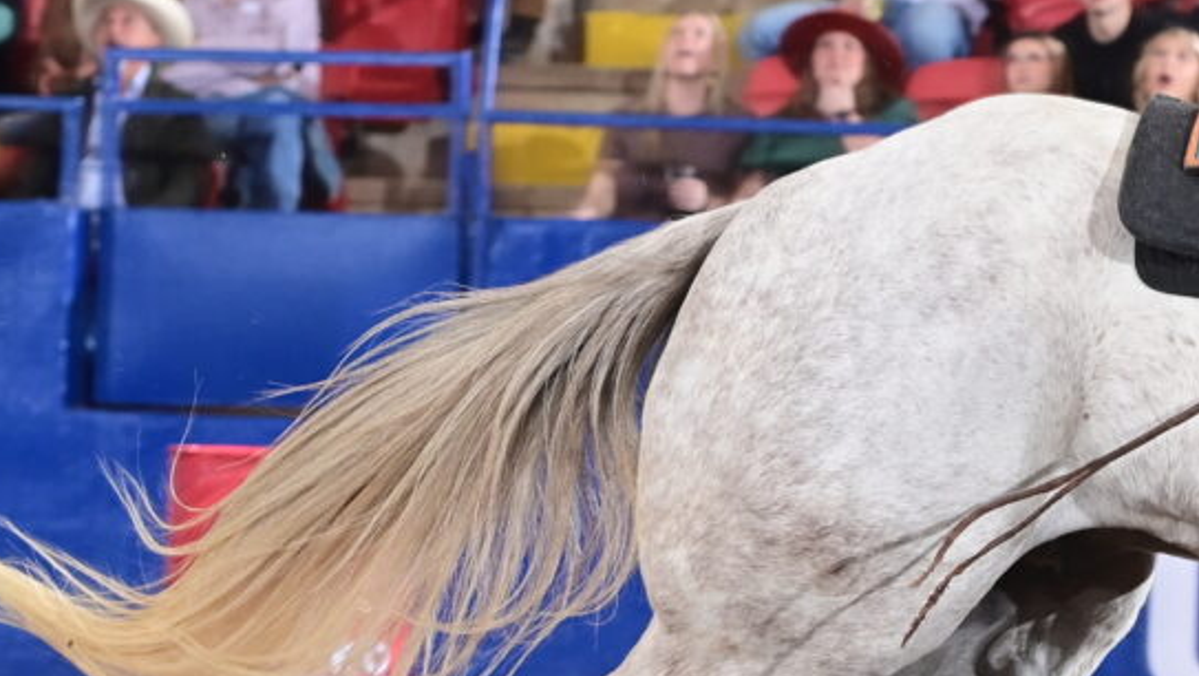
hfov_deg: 5.8
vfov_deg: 3.3
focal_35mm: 373
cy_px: 272
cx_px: 1484
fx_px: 11864
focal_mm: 105
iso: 1250
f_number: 5
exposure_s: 1/250
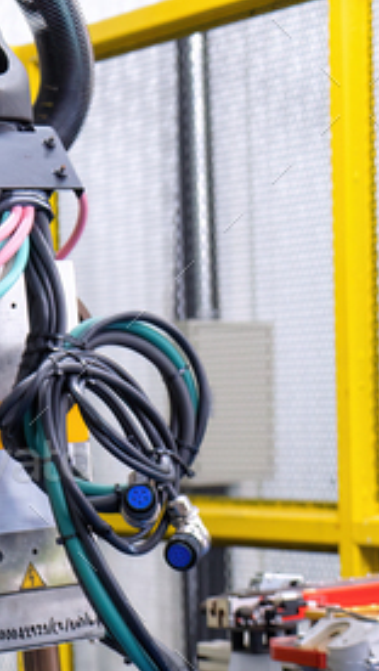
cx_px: 343
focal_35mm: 114
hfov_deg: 10.6
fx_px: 2029
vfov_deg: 18.7
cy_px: 446
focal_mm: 34
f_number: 2.8
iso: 1600
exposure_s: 1/160
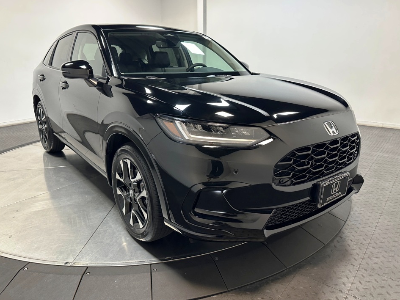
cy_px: 149
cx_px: 201
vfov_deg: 53.1
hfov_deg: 67.3
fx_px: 300
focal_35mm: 26
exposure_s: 1/60
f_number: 1.78
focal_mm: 6.86
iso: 400
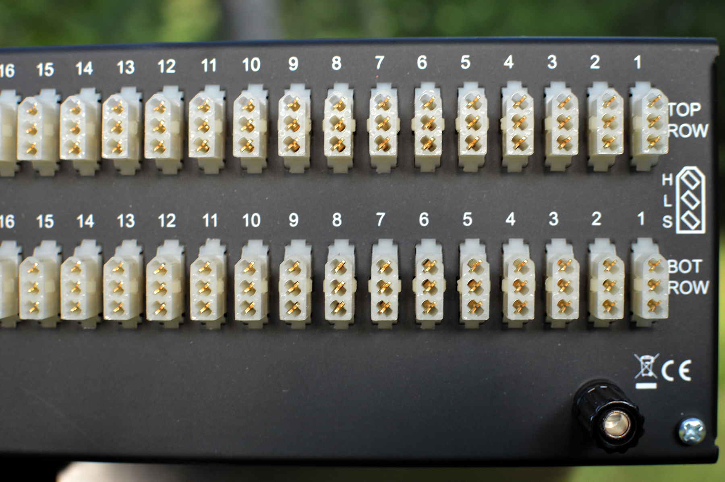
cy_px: 241
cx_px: 362
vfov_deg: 25.7
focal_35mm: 52
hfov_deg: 37.9
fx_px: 1056
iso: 400
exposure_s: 1/60
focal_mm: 35
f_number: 5.6
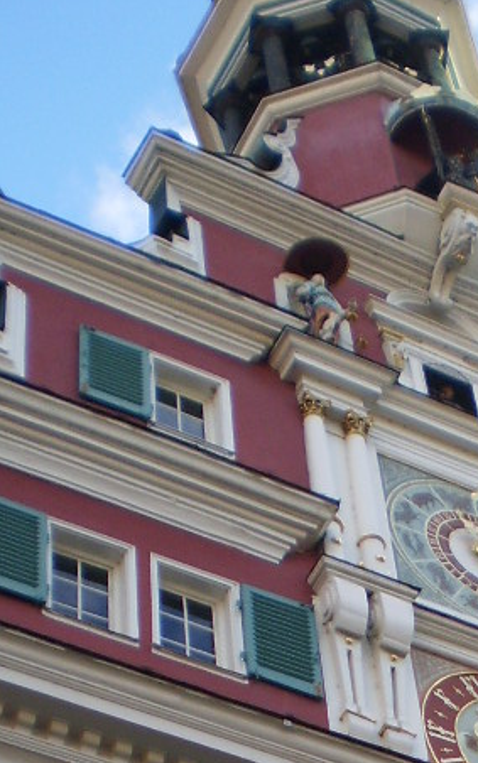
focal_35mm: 108
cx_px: 431
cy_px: 859
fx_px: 2248
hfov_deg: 12.1
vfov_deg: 18.5
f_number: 3.1
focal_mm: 6.3
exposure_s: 1/250
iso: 64
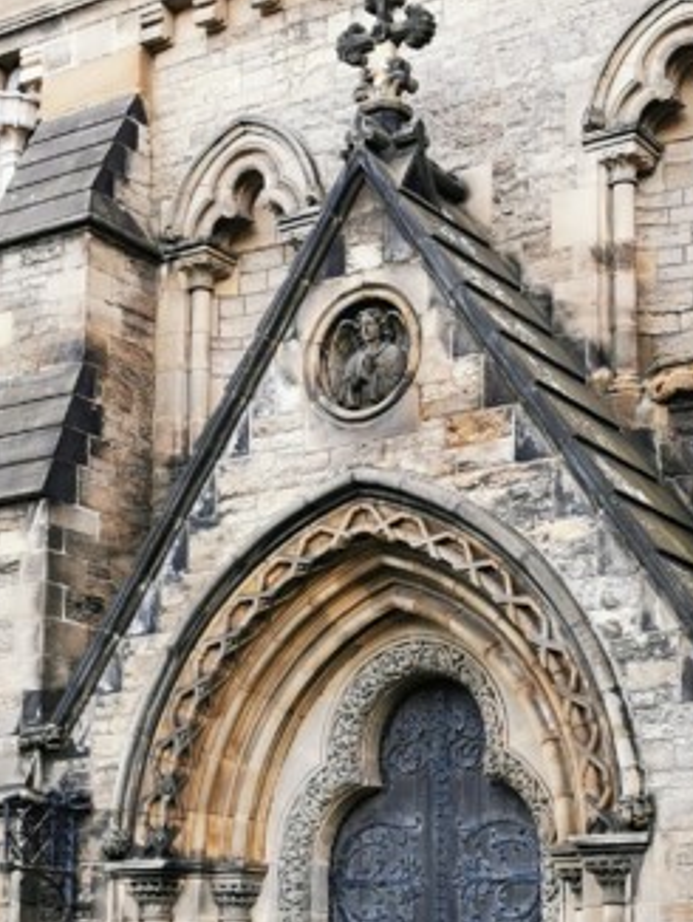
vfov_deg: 25.7
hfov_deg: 19.7
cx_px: 368
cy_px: 690
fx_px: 1999
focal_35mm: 75
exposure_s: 1/299
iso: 50
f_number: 1.6
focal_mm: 5.56
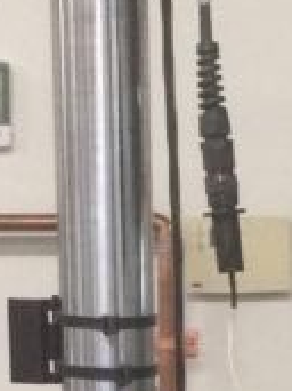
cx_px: 351
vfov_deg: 10.6
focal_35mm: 181
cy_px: 582
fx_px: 2038
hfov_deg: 8.1
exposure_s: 1/30
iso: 250
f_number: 2.2
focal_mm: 4.2
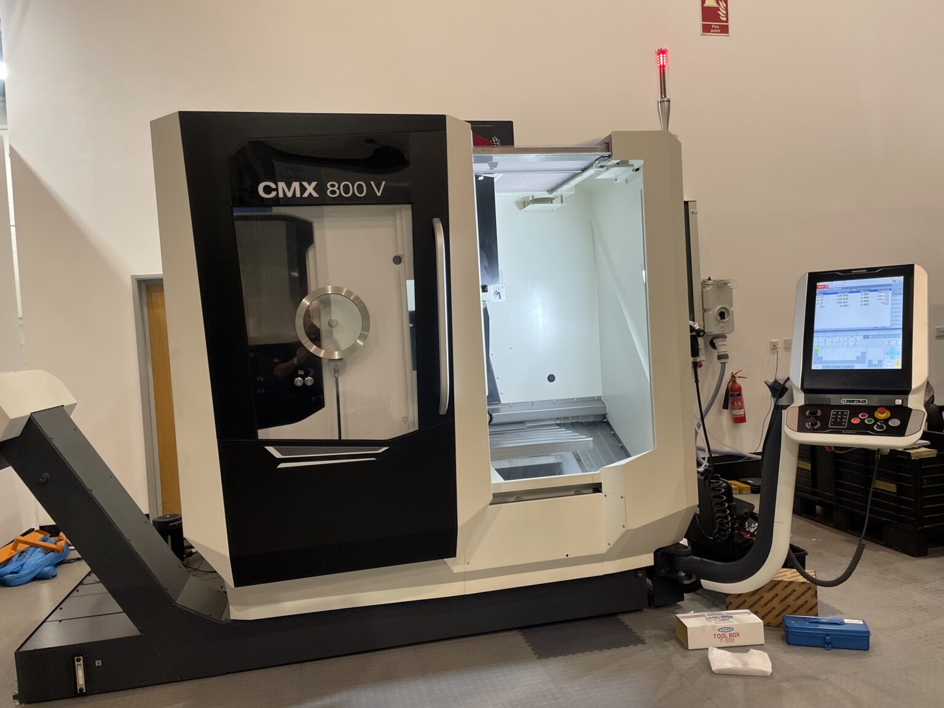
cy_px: 354
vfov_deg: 53.1
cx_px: 472
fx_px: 709
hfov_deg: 67.3
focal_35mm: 26
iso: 100
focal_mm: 4.2
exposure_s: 1/100
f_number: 1.6
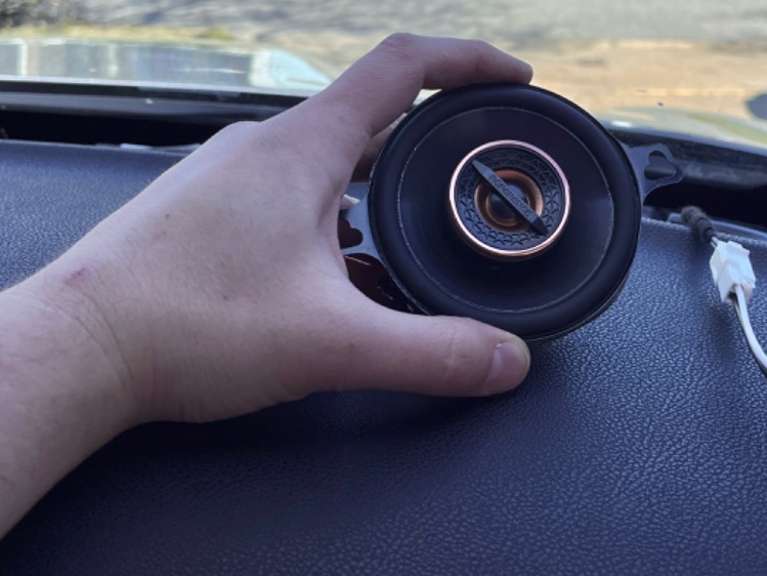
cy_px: 96
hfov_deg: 37.9
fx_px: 1108
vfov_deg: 28.4
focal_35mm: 50
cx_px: 491
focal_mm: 5.1
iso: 50
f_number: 1.6
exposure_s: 1/1151
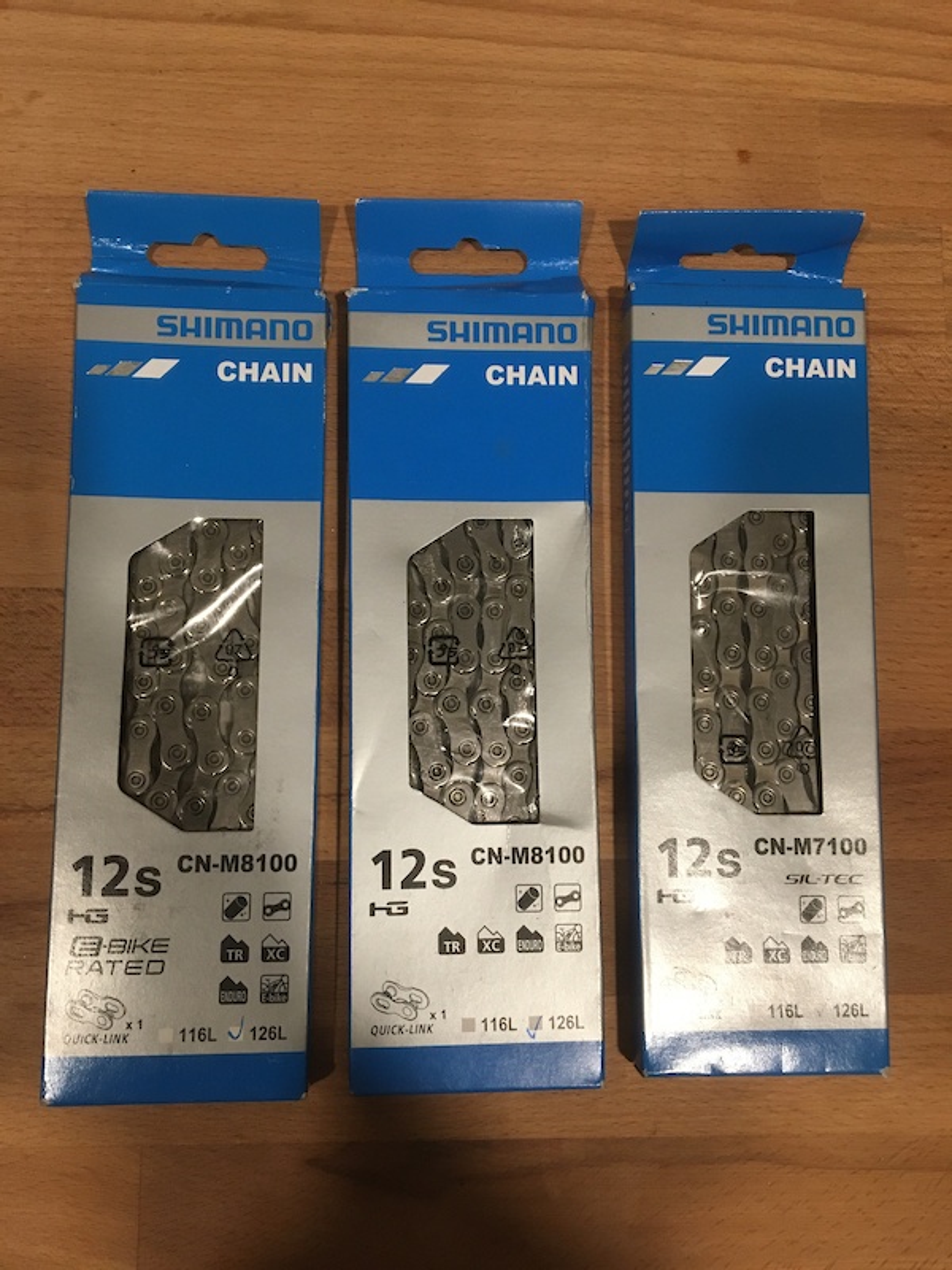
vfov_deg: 61.7
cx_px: 476
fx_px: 1063
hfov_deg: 48.2
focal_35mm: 29
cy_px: 635
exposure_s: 1/30
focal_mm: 4.15
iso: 125
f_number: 2.2
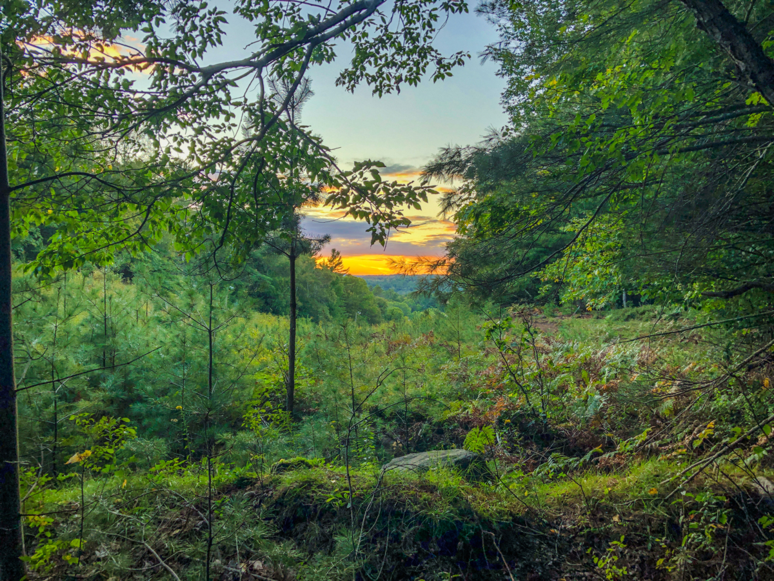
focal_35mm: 28
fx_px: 626
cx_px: 387
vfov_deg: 49.7
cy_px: 290
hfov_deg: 63.4
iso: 40
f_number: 1.8
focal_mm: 3.99
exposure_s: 1/120
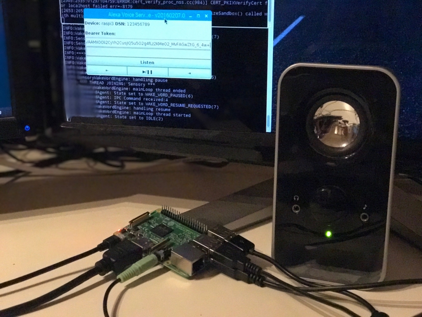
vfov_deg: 25.7
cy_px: 158
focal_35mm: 57
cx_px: 211
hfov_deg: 33.8
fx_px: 695
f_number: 2.8
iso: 1250
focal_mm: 6.6
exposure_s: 1/54
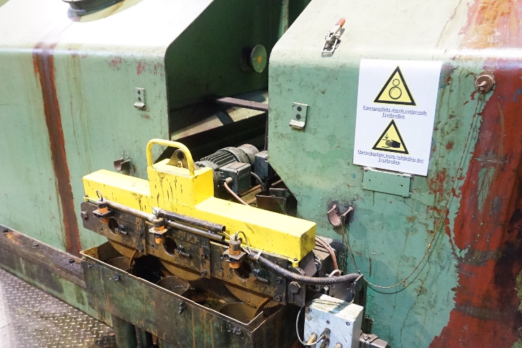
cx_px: 214
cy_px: 209
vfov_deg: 39.8
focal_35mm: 33
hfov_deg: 56.9
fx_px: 479
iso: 3200
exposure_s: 1/40
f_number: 3.5
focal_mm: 16
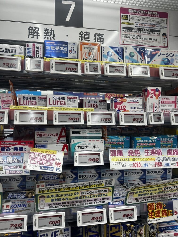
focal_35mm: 26
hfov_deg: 53.1
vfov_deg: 67.3
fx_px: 178
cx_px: 89
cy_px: 118
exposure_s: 1/110
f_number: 1.5
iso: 32
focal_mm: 5.7
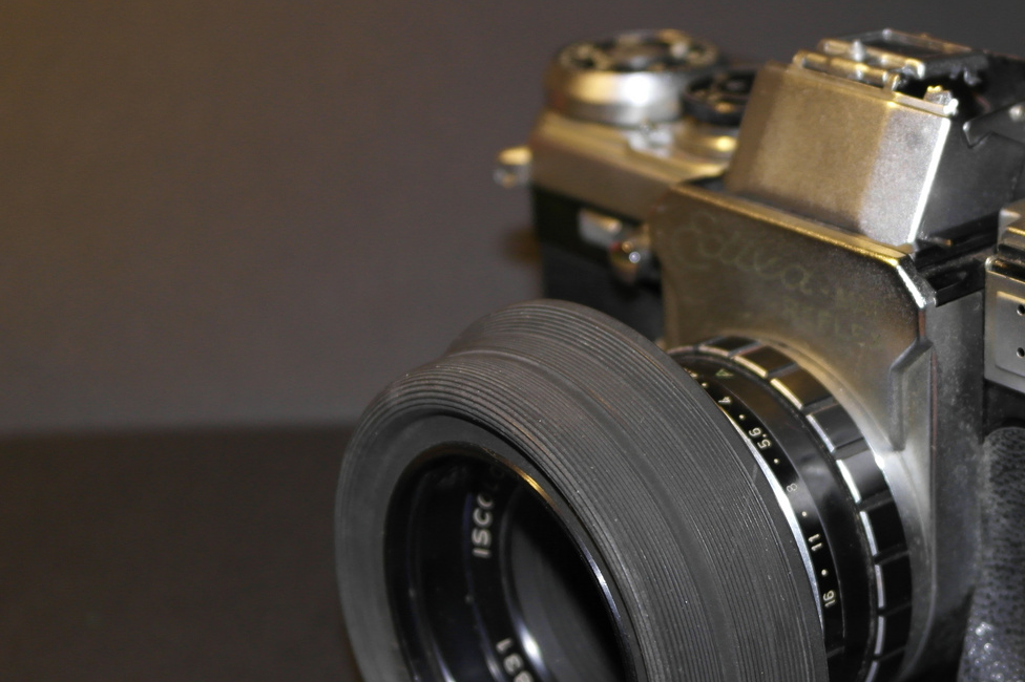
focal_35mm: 88
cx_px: 834
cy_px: 469
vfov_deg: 15.5
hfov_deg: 22.8
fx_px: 2505
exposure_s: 1/60
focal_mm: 35
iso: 400
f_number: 4.5
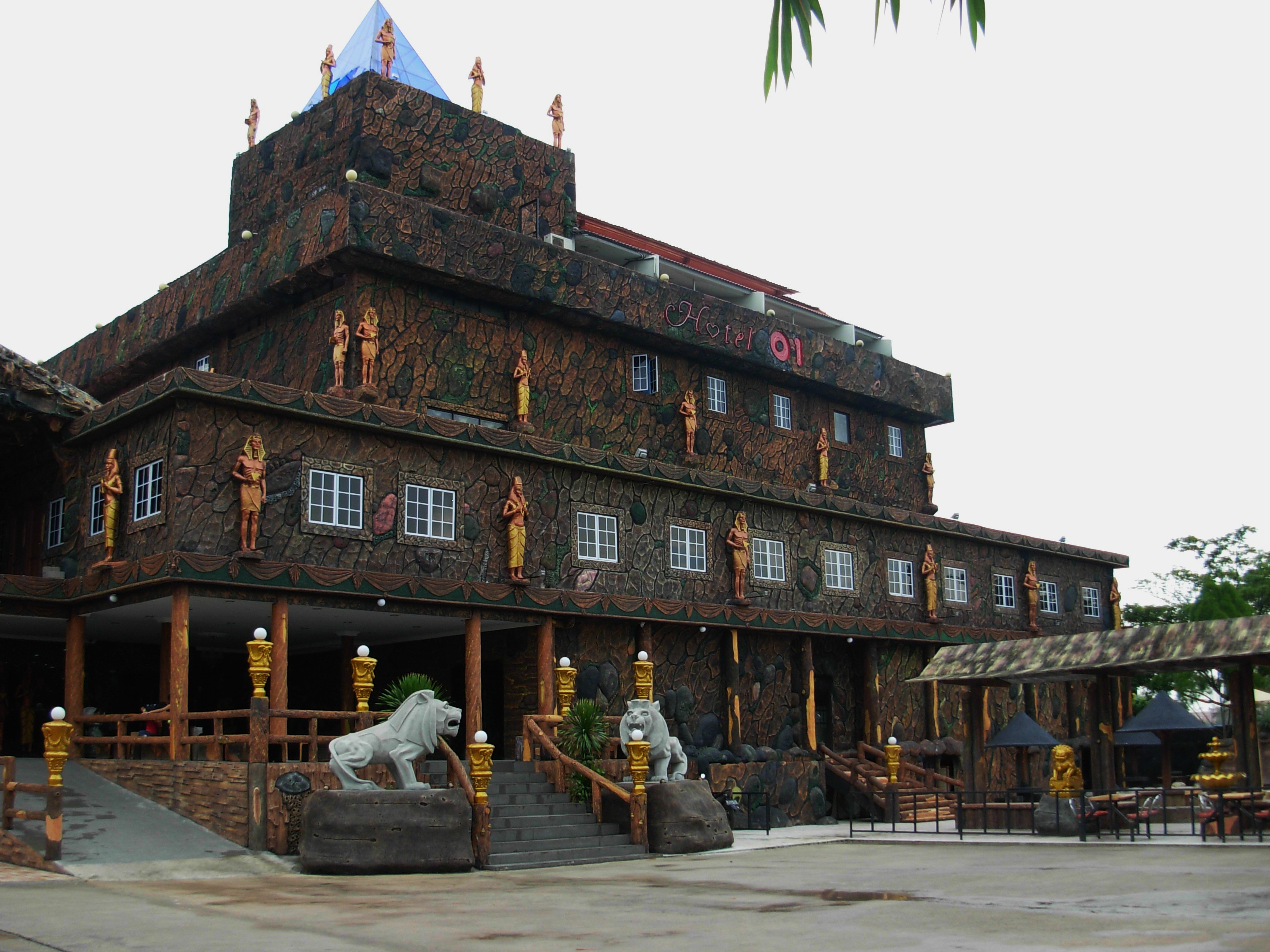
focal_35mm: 38
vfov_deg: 37.7
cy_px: 476
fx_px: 1394
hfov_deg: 49.0
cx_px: 635
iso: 79
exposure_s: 1/128
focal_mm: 6.3
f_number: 2.9
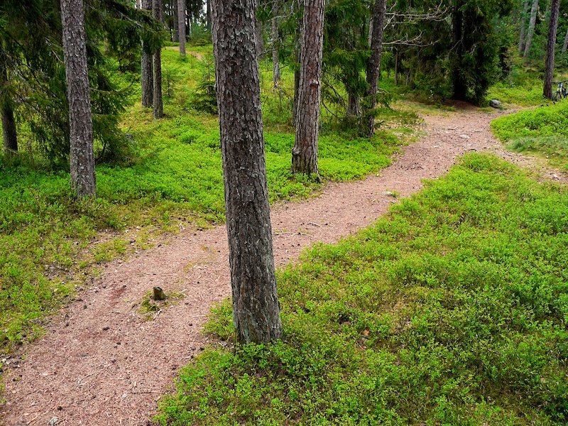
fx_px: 591
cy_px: 213
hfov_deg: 51.4
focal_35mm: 36
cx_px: 284
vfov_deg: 39.7
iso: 100
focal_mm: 6
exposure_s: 1/50
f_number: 2.8
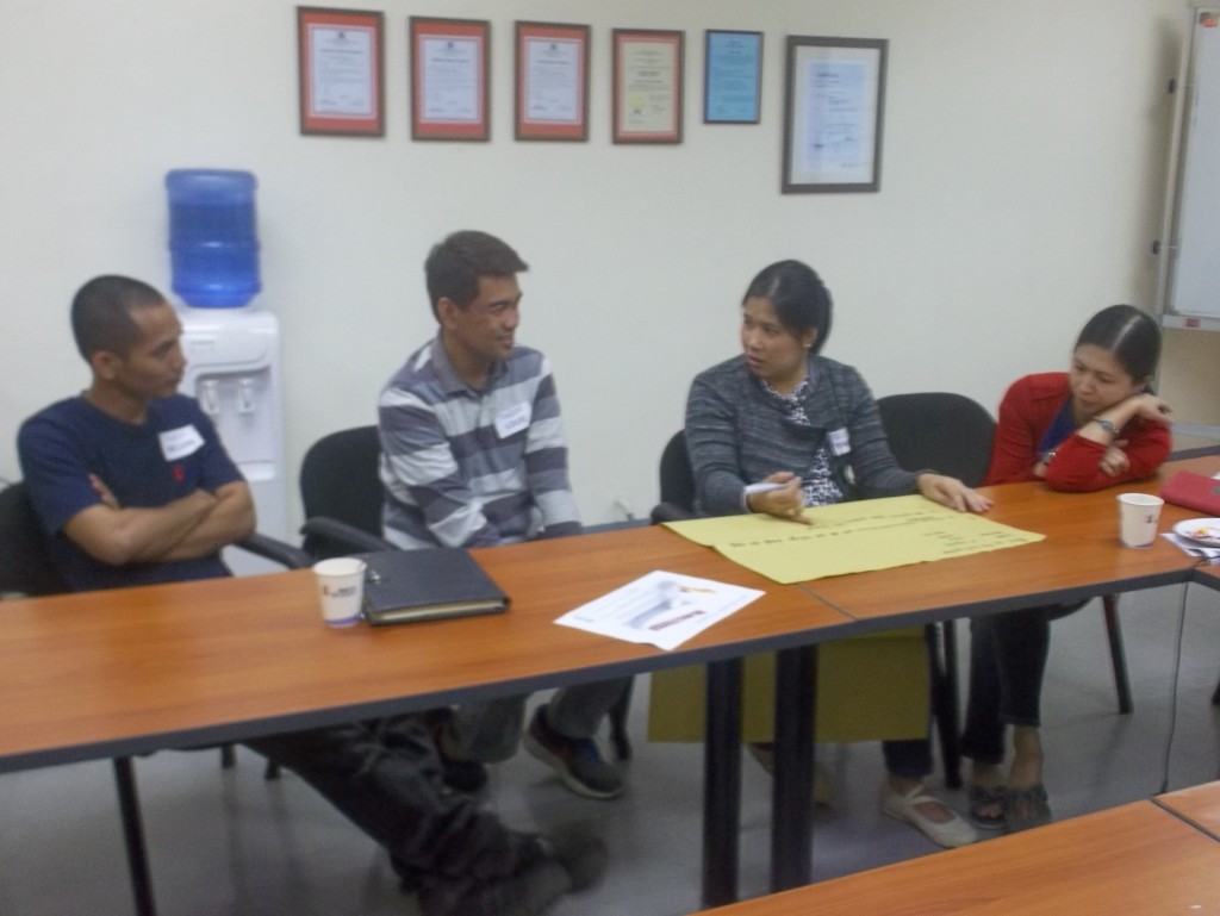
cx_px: 610
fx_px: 1305
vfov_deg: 38.7
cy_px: 458
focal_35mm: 37
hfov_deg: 50.1
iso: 160
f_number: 3.7
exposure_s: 1/8
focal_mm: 5.2
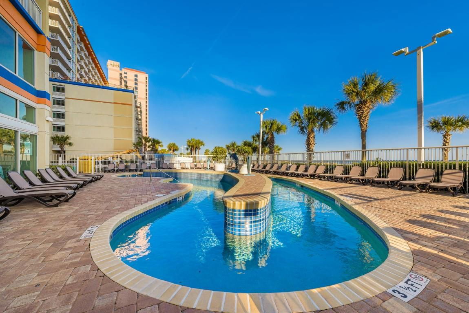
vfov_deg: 81.3
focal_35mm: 14
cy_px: 156
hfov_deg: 104.2
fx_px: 182
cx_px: 234
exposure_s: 1/250
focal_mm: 14
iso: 320
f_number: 11
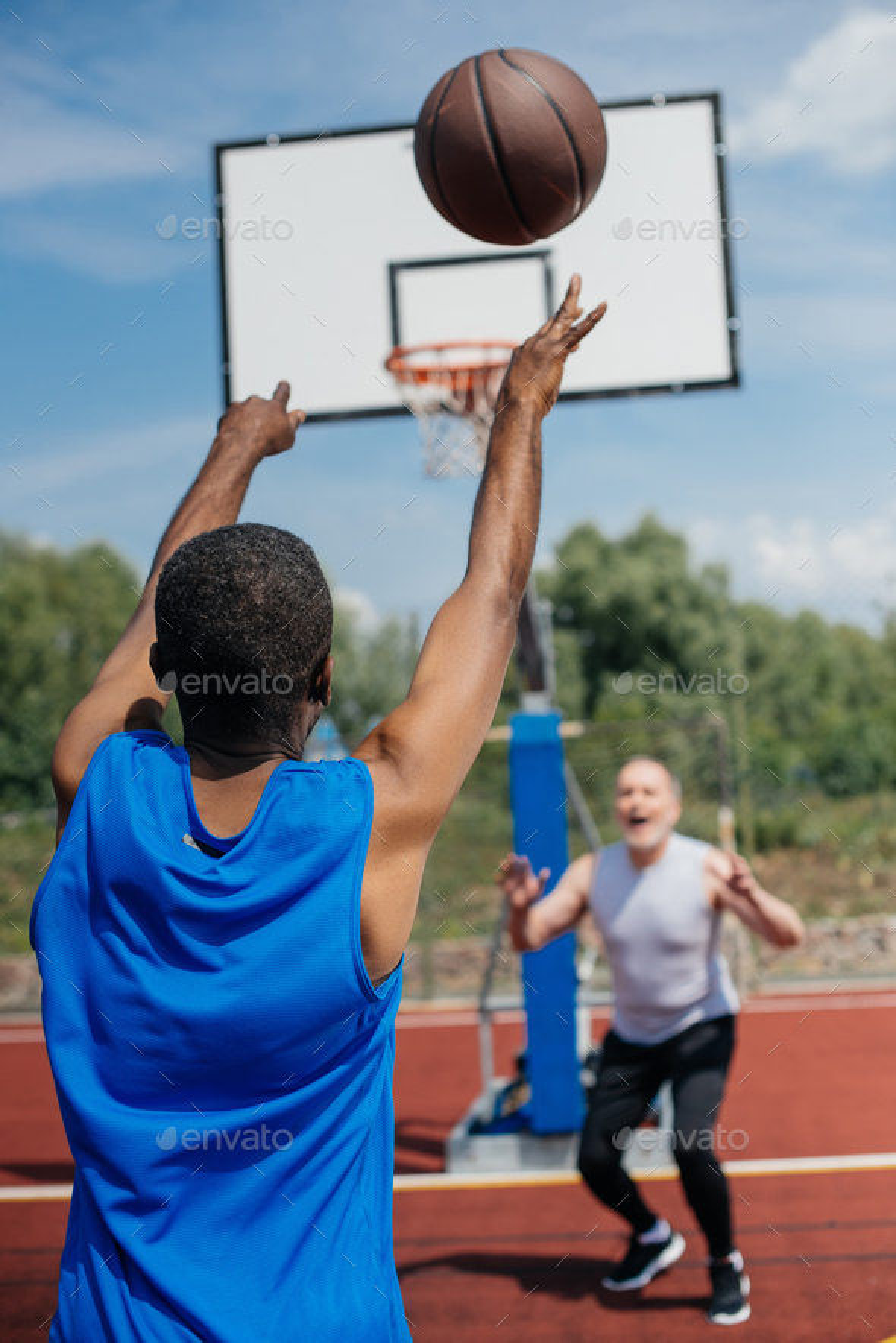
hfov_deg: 27.0
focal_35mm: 50
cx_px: 448
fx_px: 1865
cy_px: 672
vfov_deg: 39.6
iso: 400
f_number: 3.2
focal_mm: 50
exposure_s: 1/8000
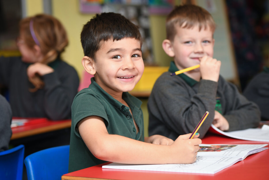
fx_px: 762
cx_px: 134
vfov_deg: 13.4
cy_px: 90
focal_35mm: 102
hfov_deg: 20.0
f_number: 5
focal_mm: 102
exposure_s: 1/250
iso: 400
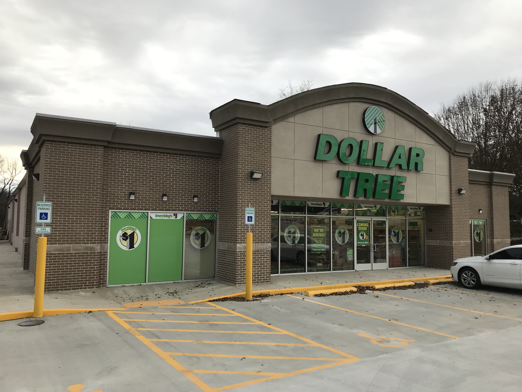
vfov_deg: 49.7
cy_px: 196
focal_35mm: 28
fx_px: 422
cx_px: 261
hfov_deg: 63.4
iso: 20
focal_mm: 3.99
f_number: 1.8
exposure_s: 1/402
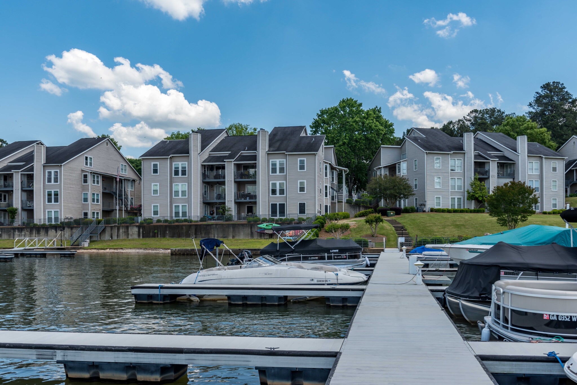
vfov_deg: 41.1
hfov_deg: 58.7
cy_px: 192
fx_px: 513
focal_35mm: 32
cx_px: 288
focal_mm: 32
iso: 125
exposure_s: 1/200
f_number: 8
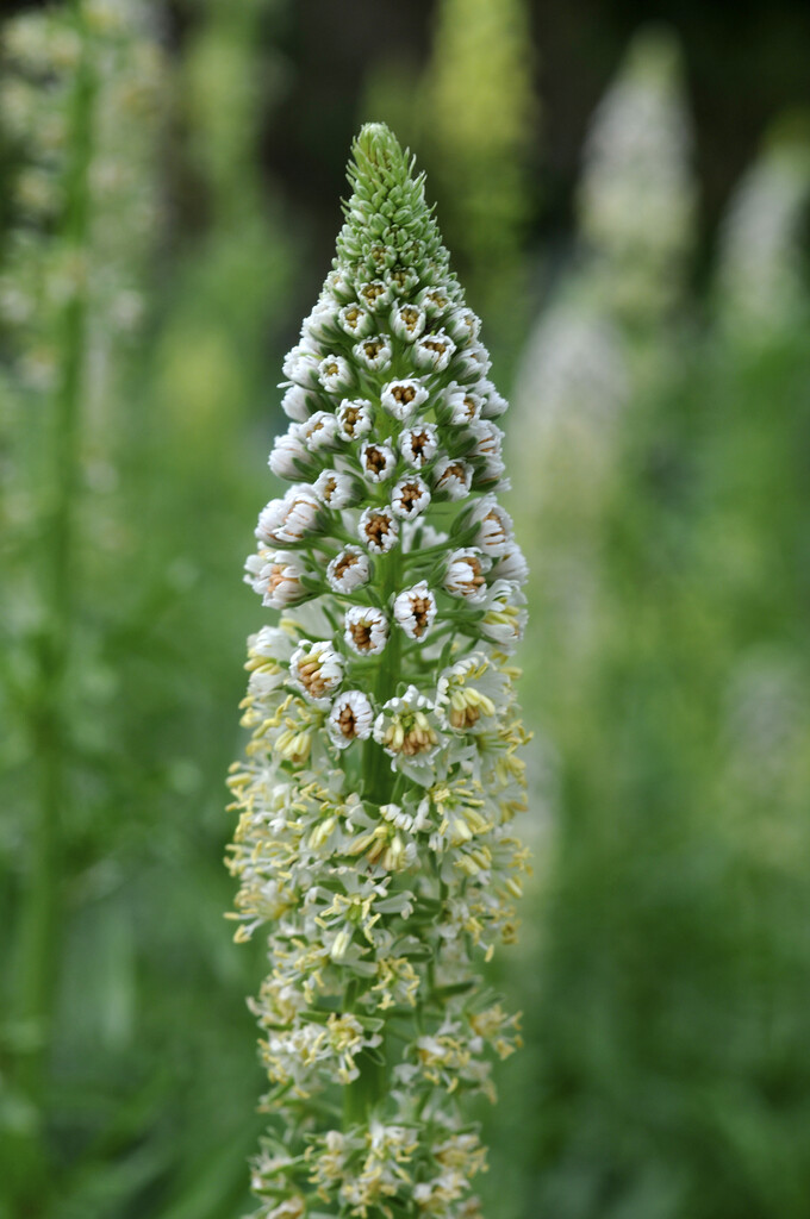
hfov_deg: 15.1
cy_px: 610
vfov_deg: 22.6
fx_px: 3046
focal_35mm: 90
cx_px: 405
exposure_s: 1/100
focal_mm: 60
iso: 200
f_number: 9
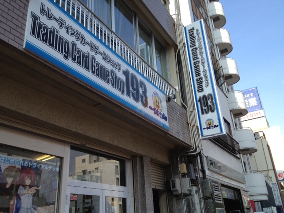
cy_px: 106
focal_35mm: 35
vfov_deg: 40.7
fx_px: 287
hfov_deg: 52.6
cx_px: 142
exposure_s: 1/708
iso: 50
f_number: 2.4
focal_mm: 4.28
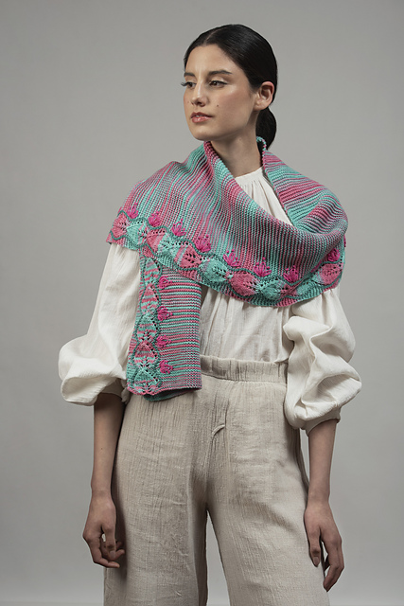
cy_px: 303
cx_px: 202
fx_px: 1178
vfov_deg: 28.8
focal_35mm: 70
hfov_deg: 19.5
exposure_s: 1/160
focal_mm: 70
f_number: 9
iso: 100
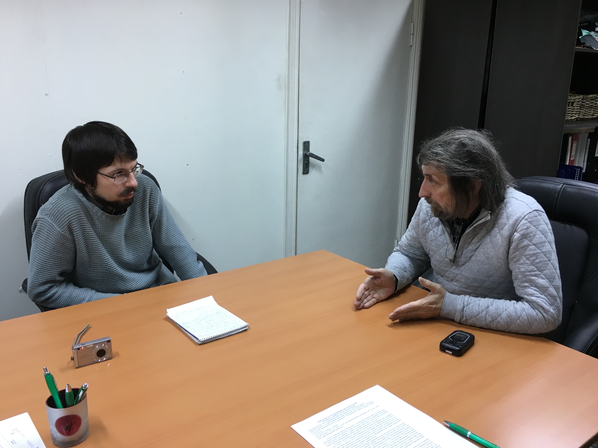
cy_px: 224
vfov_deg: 48.2
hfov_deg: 61.7
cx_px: 299
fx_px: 501
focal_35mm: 29
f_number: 2.2
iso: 80
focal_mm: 4.15
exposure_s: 1/33
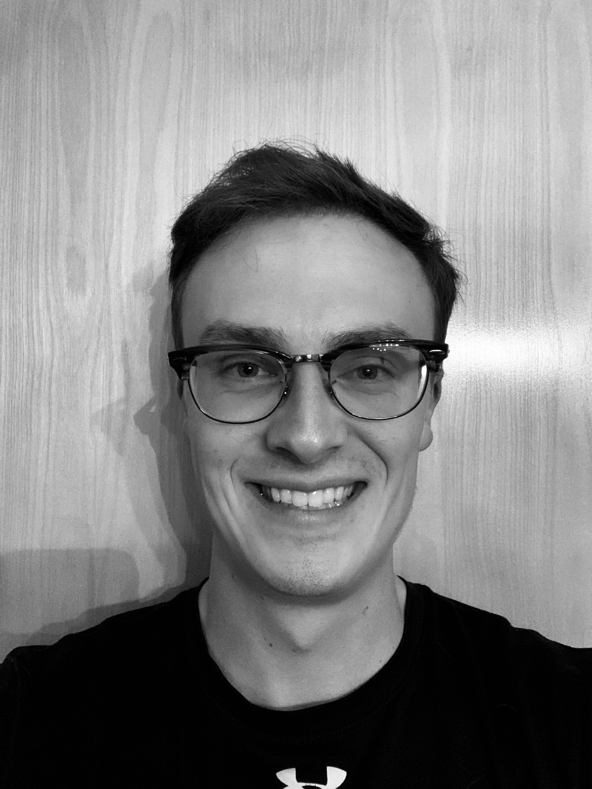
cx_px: 296
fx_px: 730
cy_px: 394
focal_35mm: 32
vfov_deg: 56.8
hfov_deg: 44.2
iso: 400
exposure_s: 1/30
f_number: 2.2
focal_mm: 2.87
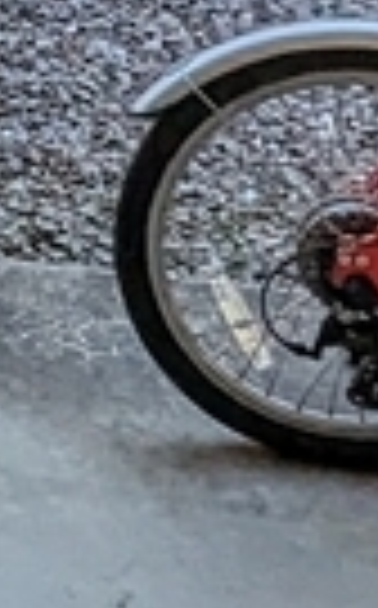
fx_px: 2497
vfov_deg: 13.3
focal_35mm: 151
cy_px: -212
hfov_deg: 7.8
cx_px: -662
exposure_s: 1/498
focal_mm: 2.35
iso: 39
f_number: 2.2
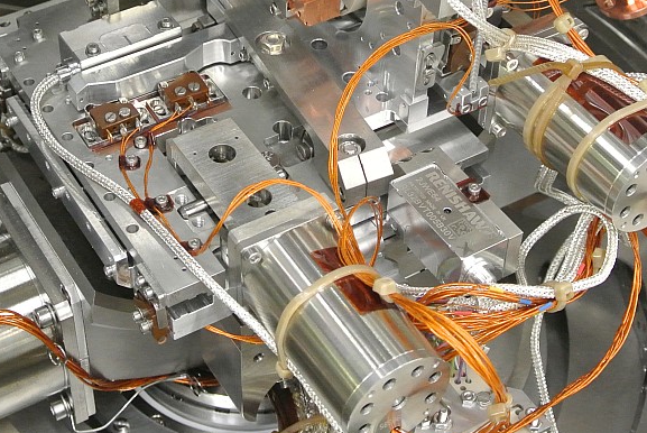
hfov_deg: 26.3
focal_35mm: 77
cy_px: 180
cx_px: 281
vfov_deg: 17.7
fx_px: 1385
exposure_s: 1/30
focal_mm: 14
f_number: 4
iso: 1250
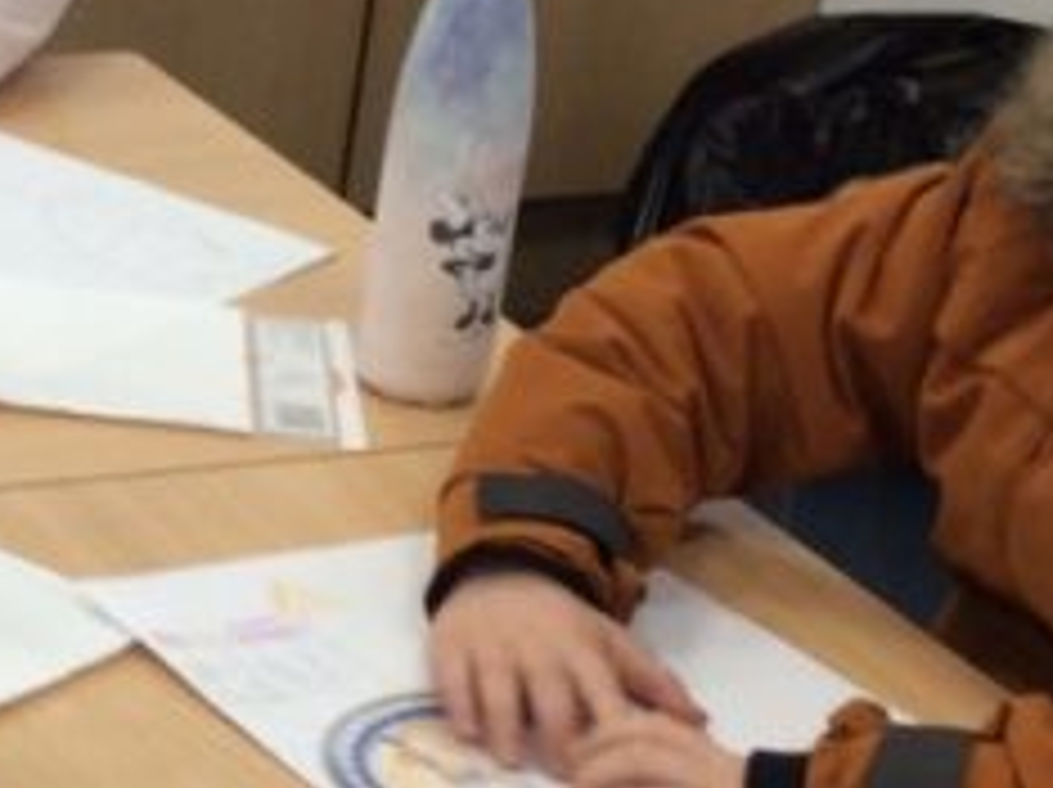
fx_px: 4254
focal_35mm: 140
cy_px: 570
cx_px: -266
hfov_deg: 13.6
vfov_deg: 10.6
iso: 40
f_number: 2.4
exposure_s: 1/25
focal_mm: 3.3
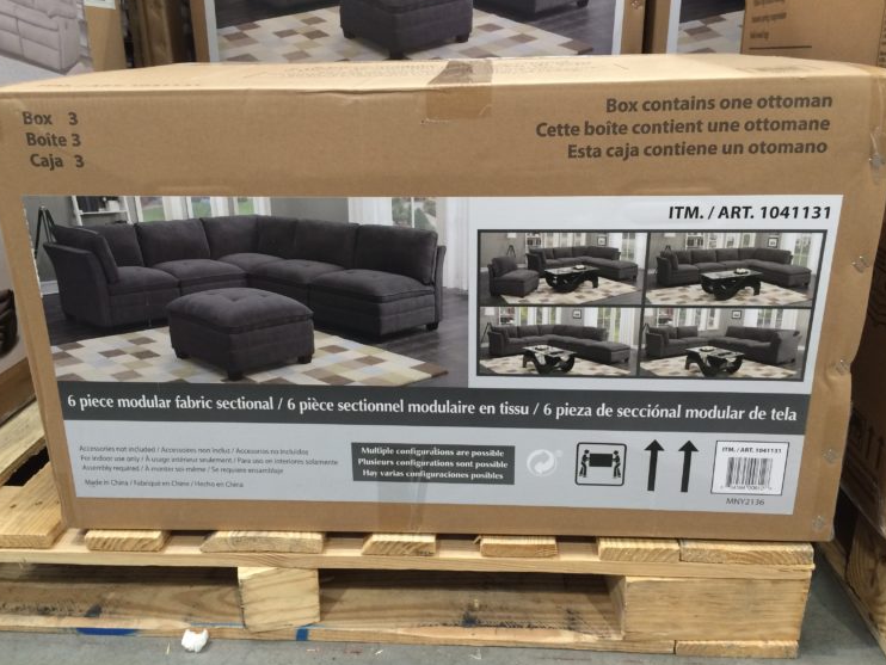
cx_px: 439
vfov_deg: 46.8
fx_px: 768
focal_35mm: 30
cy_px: 325
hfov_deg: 59.9
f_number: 2.2
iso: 80
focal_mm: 4.15
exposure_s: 1/30
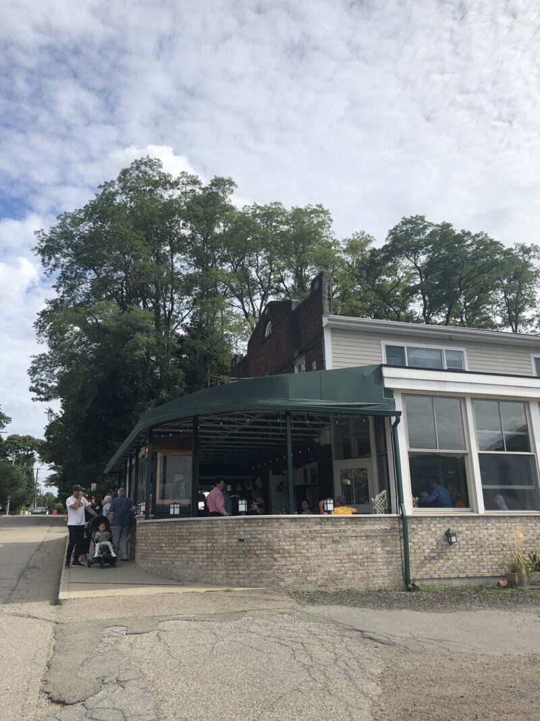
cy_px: 360
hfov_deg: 49.7
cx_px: 270
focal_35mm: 28
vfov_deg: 63.4
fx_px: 583
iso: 20
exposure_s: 1/2825
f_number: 1.8
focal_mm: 4
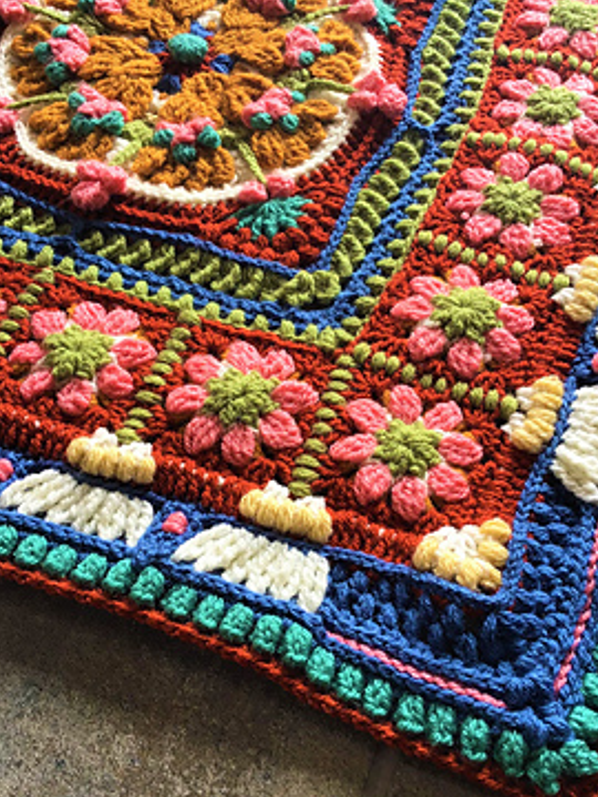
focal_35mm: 43
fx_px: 990
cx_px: 327
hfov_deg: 33.6
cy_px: 410
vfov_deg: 43.8
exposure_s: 1/50
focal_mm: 3.3
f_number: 2.4
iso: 32
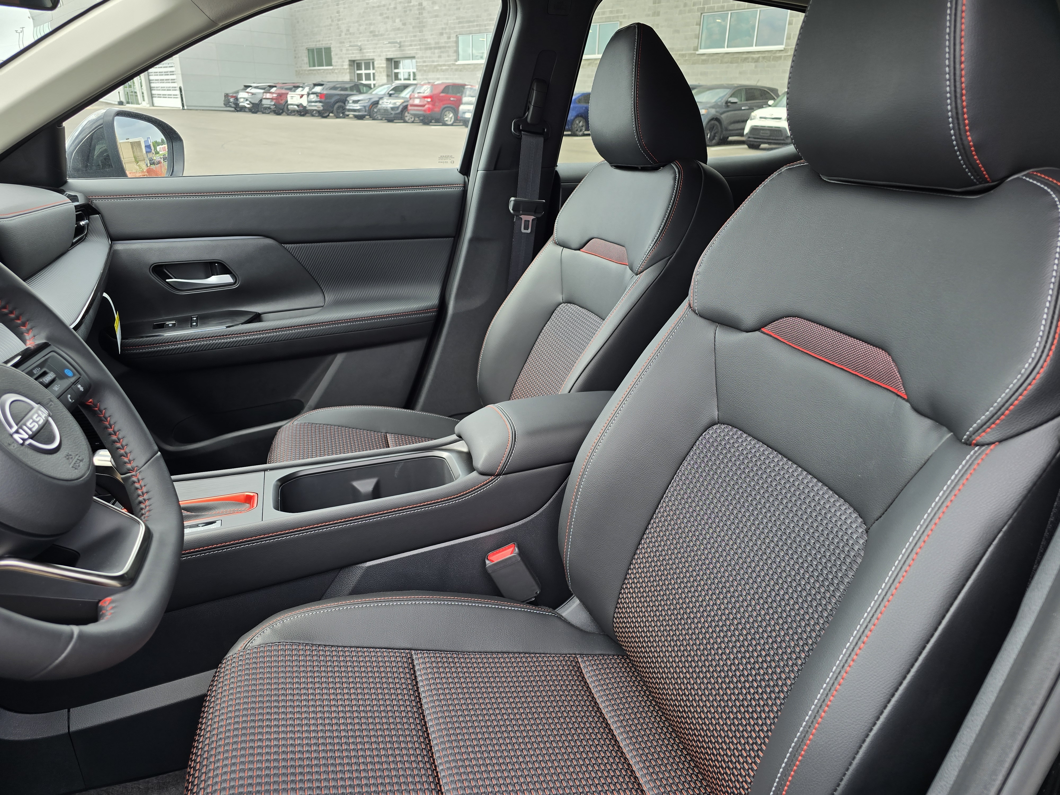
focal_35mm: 23
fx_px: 704
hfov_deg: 73.9
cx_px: 530
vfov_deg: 58.9
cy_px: 398
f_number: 1.7
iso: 25
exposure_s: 1/180
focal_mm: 6.3
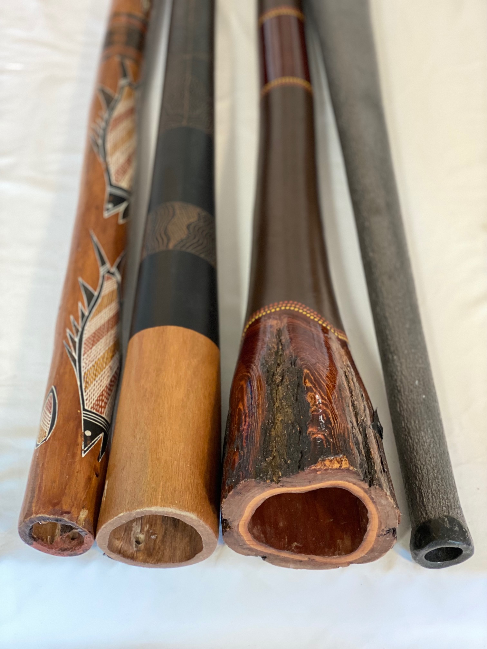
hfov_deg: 28.0
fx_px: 975
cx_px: 244
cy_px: 324
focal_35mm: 52
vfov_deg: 36.8
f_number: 2
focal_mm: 6
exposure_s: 1/33
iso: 250
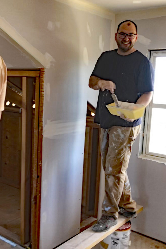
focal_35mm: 39
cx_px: 48
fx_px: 270
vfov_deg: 49.6
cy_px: 125
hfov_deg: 33.7
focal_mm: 3.99
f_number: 1.8
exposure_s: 1/30
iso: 40
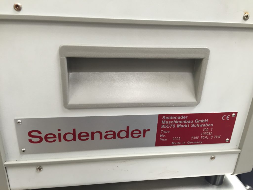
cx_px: 126
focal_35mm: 29
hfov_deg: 61.7
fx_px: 212
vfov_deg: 48.2
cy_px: 95
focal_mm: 4.15
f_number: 2.2
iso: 100
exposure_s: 1/33
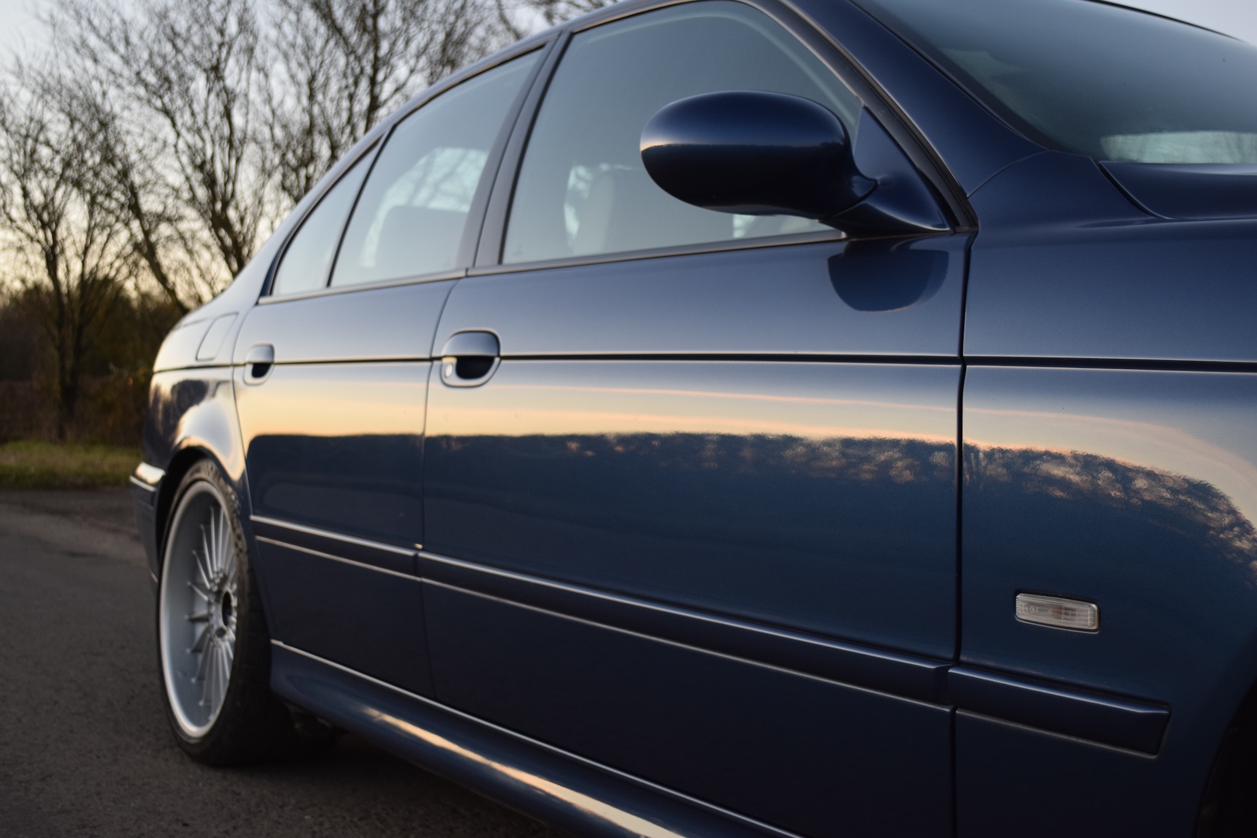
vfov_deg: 29.9
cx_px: 628
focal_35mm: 45
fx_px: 1571
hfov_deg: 43.6
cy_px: 419
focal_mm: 30
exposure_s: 1/60
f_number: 4.5
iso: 640
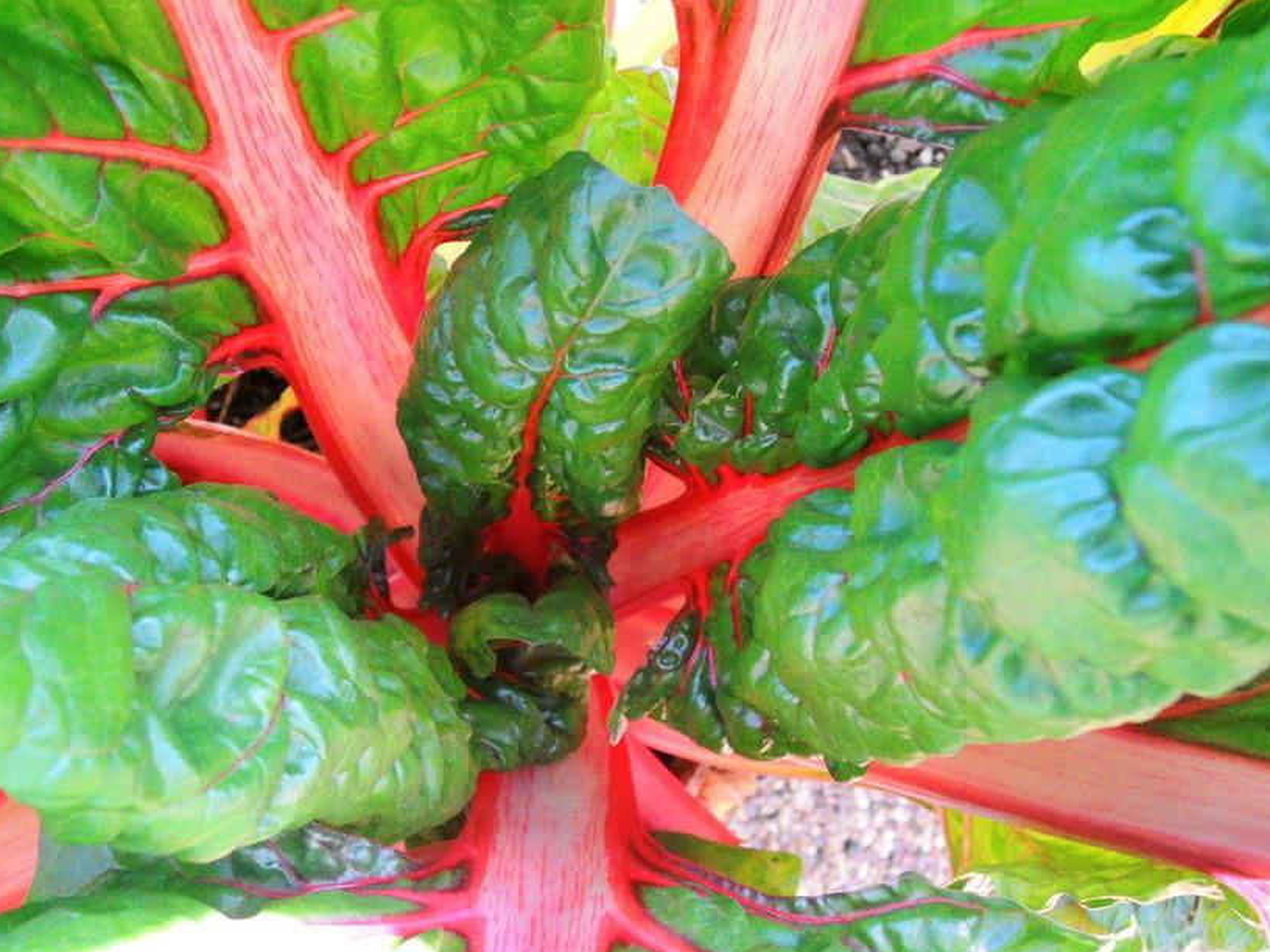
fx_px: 1394
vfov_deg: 37.7
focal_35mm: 38
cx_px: 624
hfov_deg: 49.0
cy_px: 496
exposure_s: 1/640
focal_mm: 5.5
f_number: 3
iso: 1600
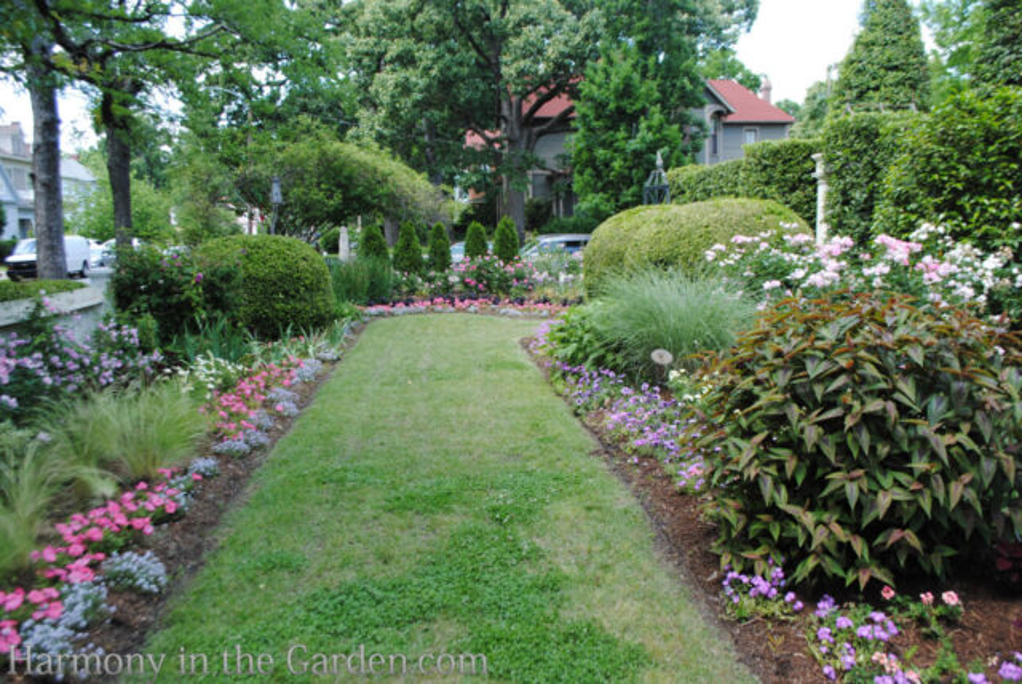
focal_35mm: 30
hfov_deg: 61.9
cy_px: 342
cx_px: 511
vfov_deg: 43.7
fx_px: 852
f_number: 5.6
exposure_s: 1/125
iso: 125
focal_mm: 20
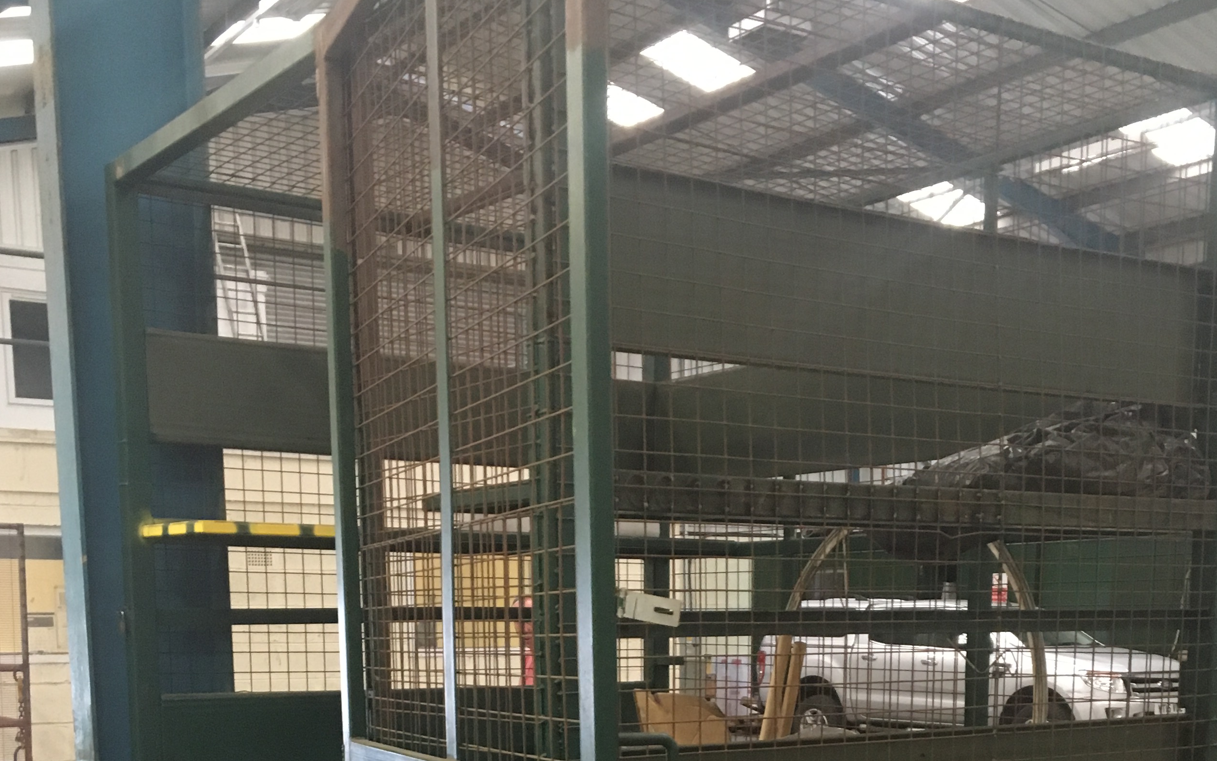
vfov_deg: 24.4
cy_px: 853
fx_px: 1625
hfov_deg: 41.0
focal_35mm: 49
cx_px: 671
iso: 250
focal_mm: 4.15
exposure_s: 1/33
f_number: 2.2
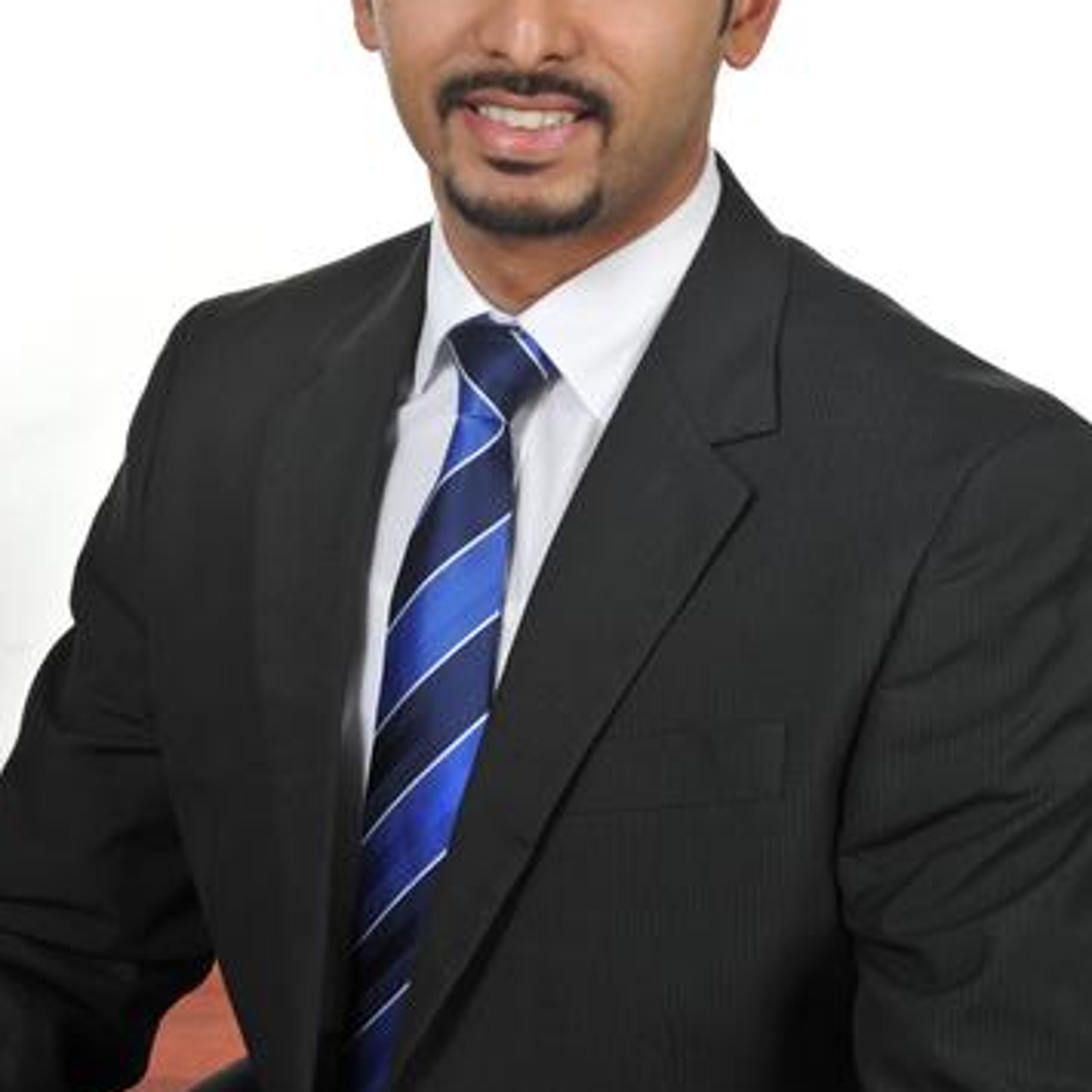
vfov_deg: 15.5
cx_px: 535
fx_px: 3997
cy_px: 280
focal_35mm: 112
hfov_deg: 15.6
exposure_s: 1/200
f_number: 13
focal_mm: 85
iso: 320
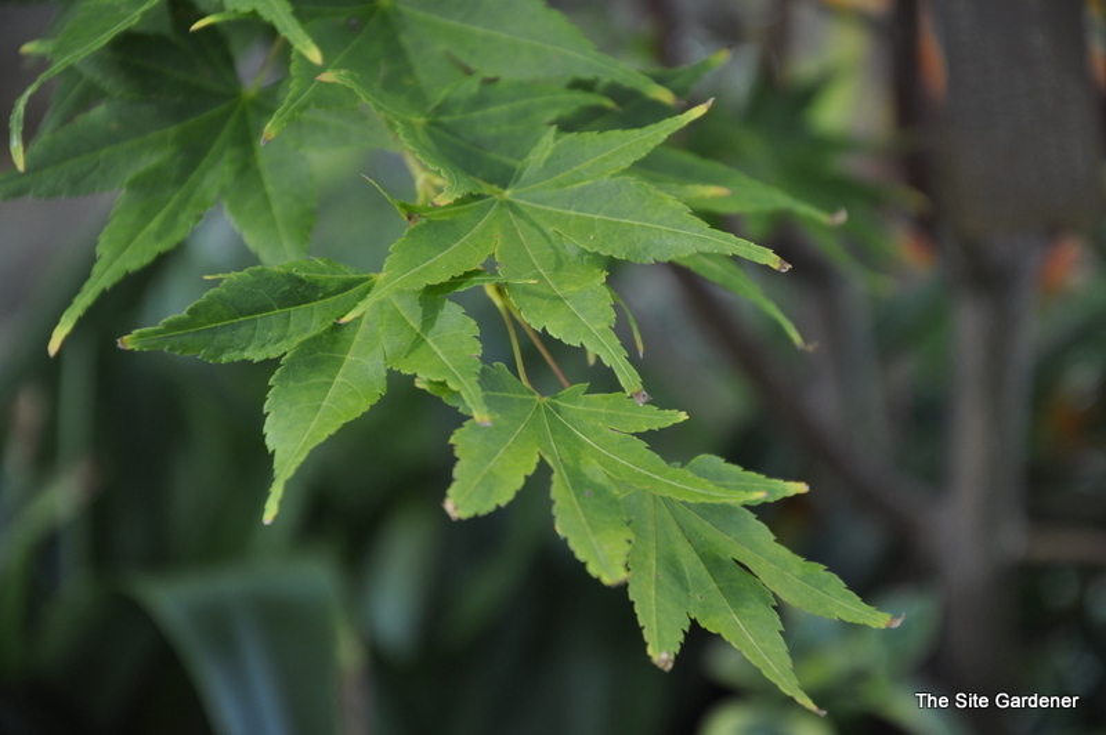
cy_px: 368
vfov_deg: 9.3
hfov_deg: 14.0
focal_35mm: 147
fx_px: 4512
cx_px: 553
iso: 400
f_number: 5.6
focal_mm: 98
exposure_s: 1/125
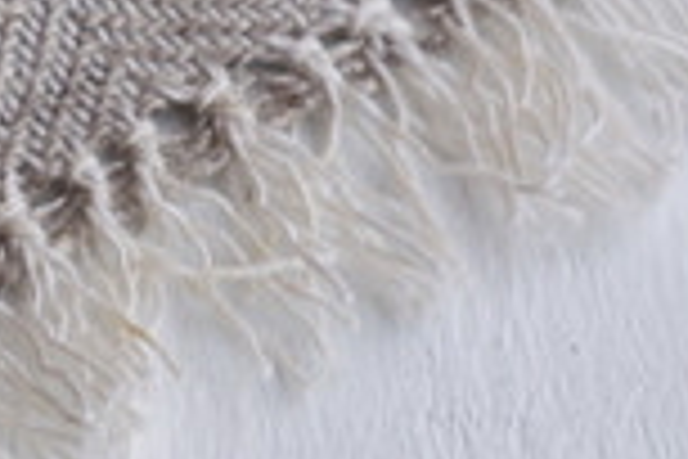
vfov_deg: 2.7
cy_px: -634
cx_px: -252
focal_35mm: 502
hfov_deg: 4.1
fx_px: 9593
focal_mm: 50
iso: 320
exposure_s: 1/80
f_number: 7.1
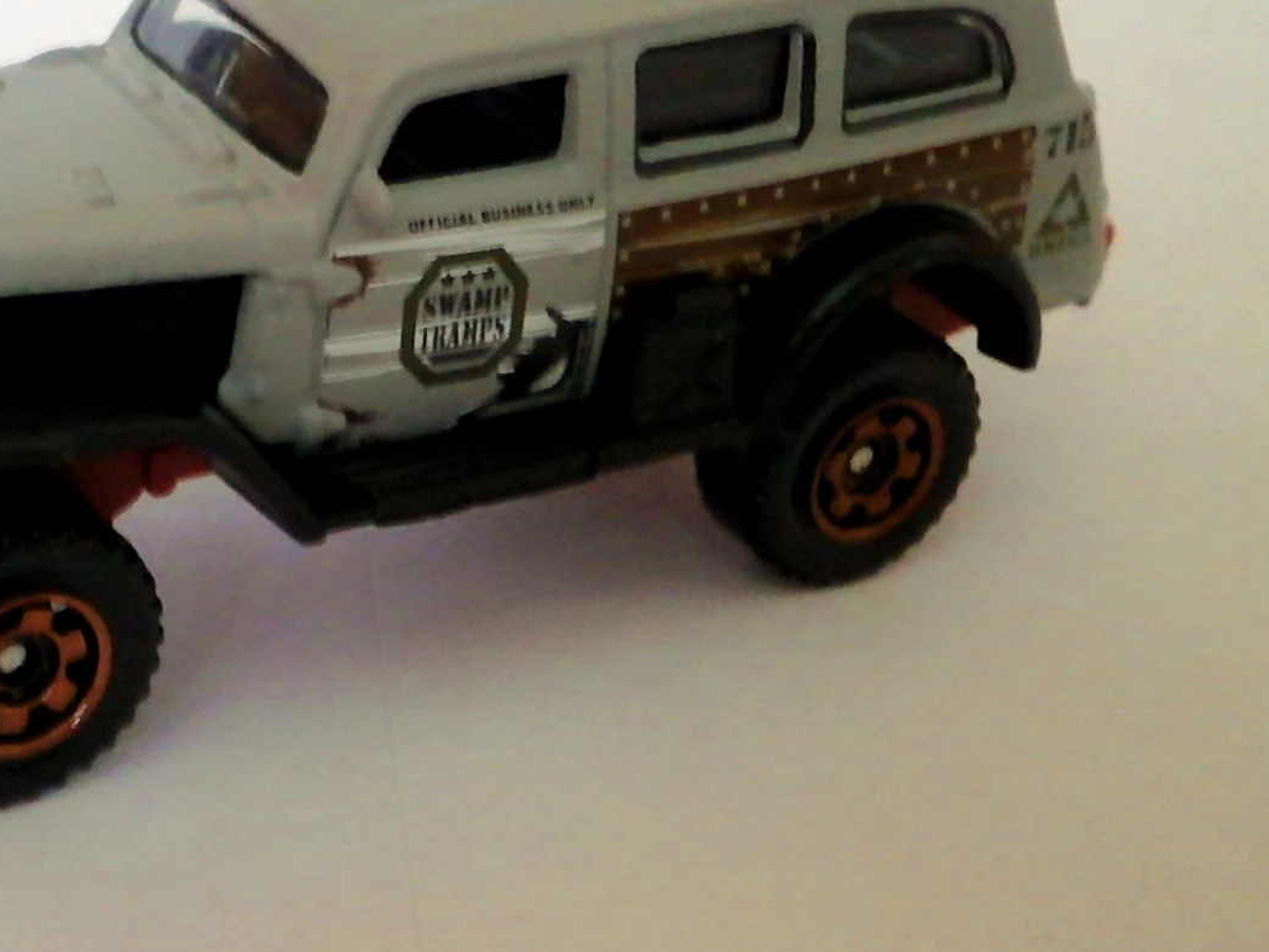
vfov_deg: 17.1
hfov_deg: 22.5
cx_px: 273
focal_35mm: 86
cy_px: 329
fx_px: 3153
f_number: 3.4
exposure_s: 1/13
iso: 400
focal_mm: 8.3
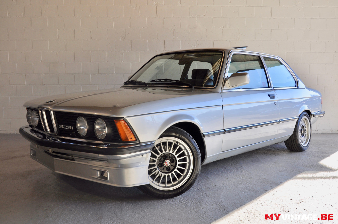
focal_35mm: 36
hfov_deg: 53.2
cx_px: 169
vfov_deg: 36.8
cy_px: 112
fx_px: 338
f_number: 6.3
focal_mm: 24
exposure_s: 1/160
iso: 200
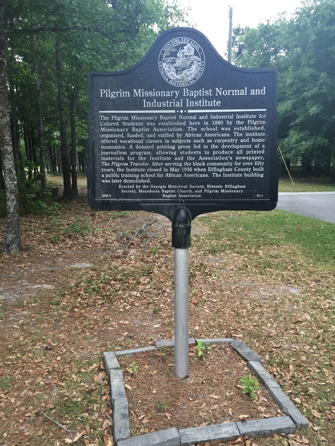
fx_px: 374
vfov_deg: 61.7
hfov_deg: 48.2
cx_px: 168
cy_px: 223
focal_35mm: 29
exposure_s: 1/40
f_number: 2.2
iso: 25
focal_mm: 4.15
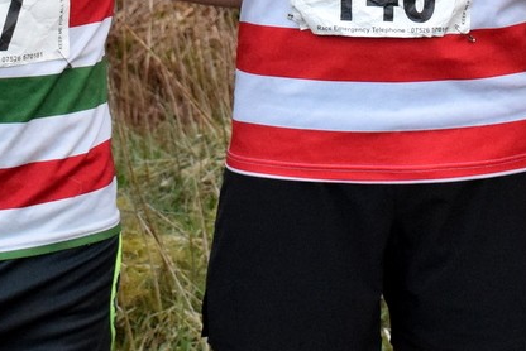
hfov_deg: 16.1
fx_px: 1857
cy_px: -166
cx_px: 372
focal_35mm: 127
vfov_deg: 10.5
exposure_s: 1/500
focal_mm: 22
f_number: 3.5
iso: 3200
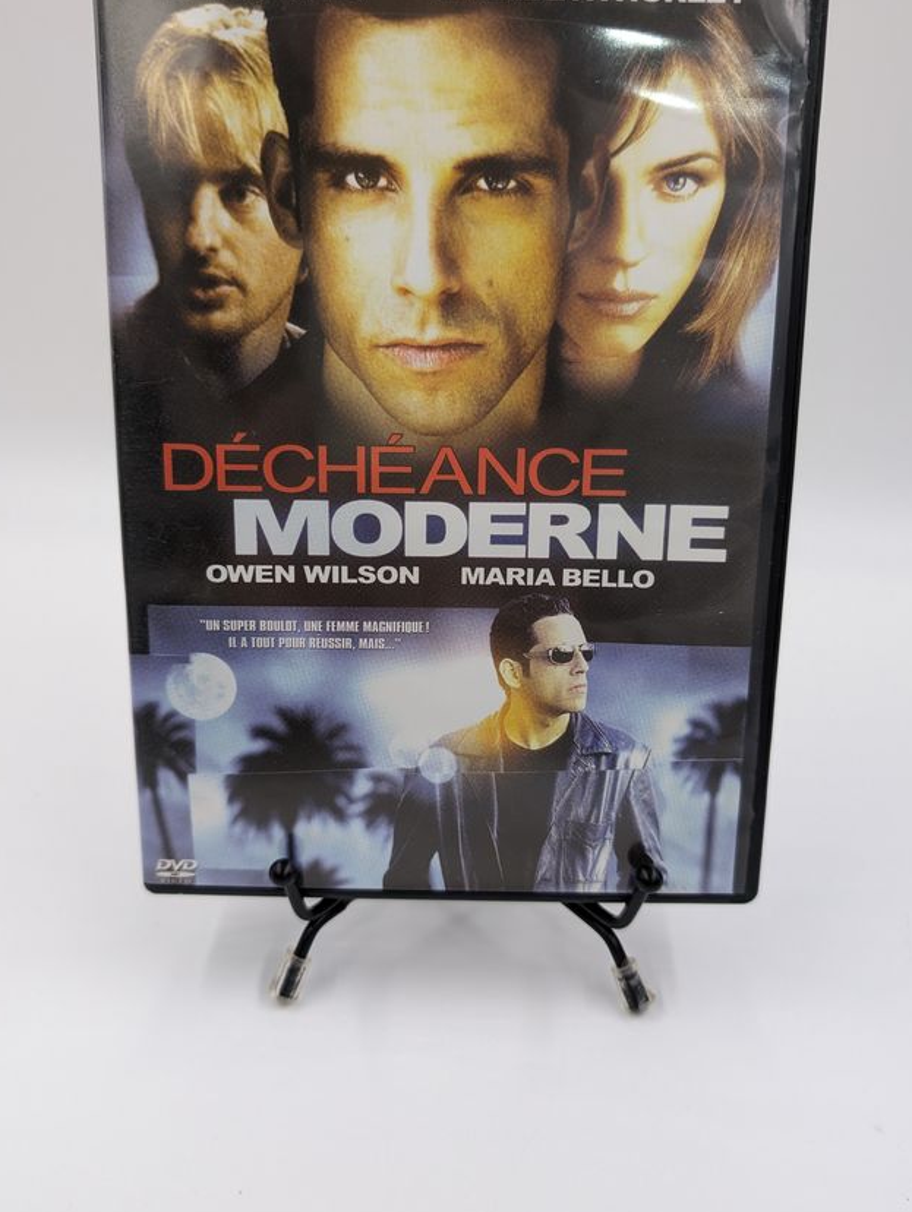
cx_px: 465
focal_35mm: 29
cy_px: 584
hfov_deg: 48.3
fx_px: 1017
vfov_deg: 61.6
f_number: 1.68
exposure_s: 1/82.4
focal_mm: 6.9
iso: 115
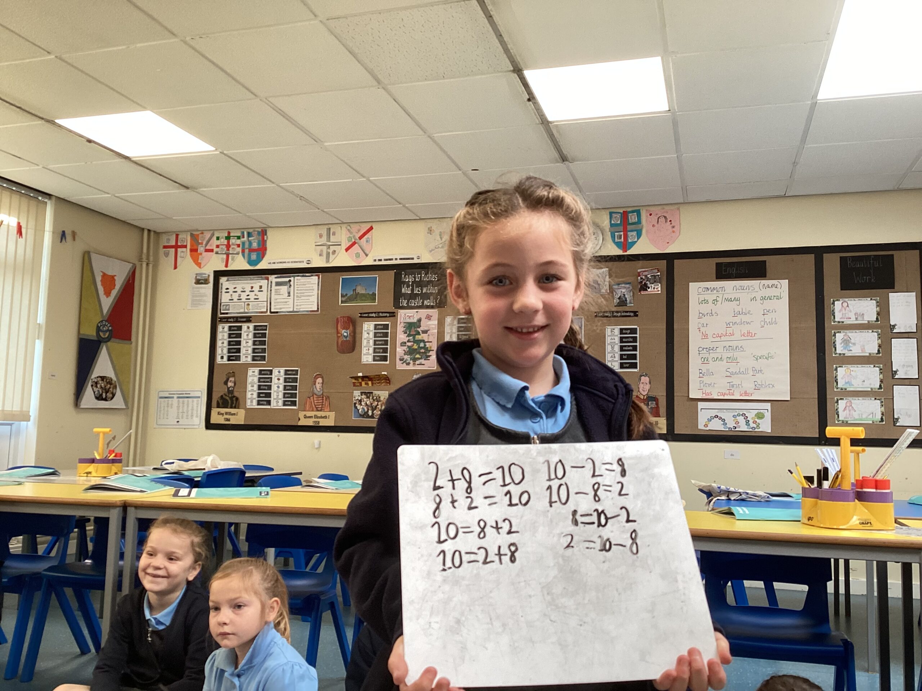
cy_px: 346
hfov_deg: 58.4
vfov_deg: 45.4
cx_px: 461
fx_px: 826
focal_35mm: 31
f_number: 2.4
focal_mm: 3.3
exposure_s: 1/50
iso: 80
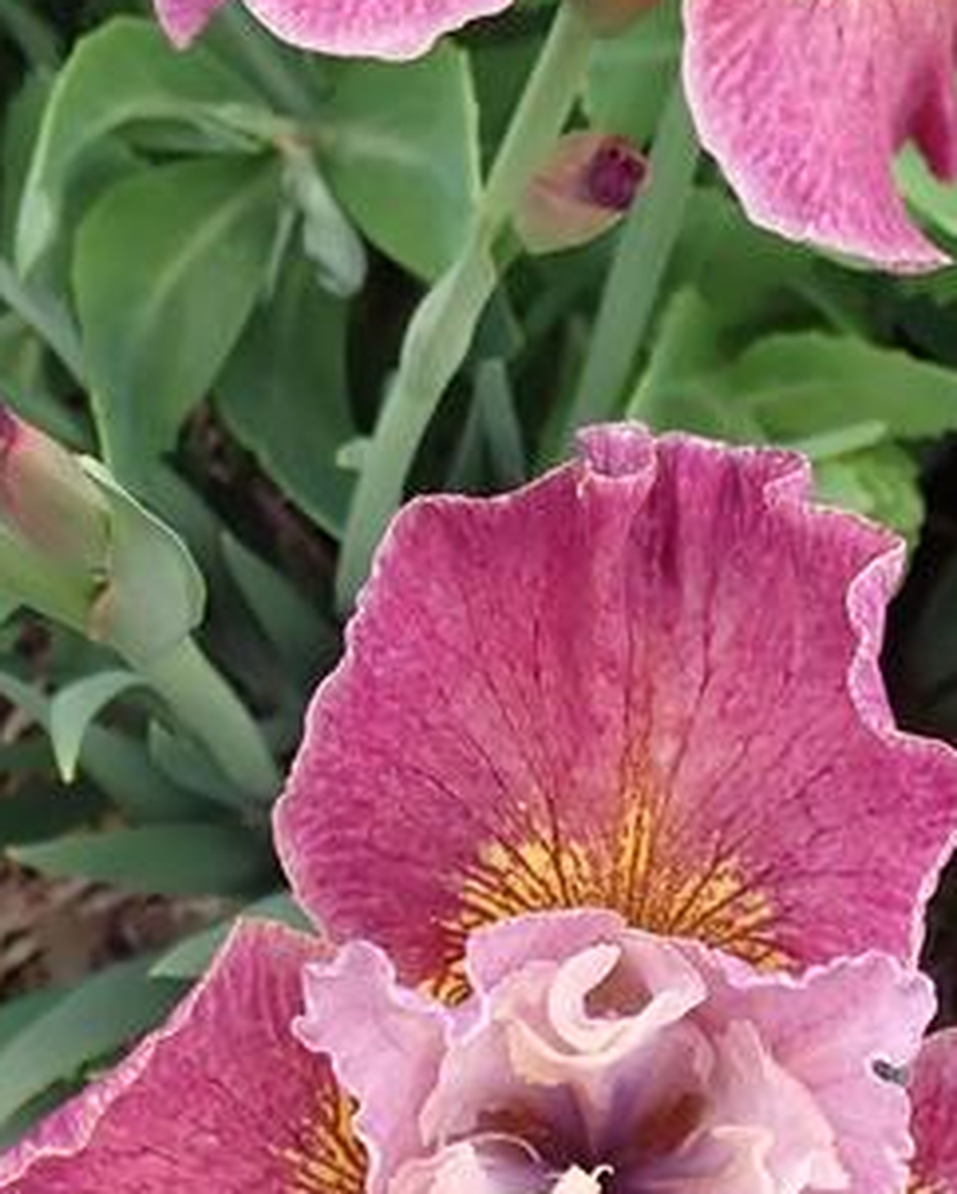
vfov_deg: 19.7
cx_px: 99
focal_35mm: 97
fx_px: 3431
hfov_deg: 15.7
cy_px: 478
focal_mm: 5.4
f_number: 3.2
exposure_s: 1/125
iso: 100
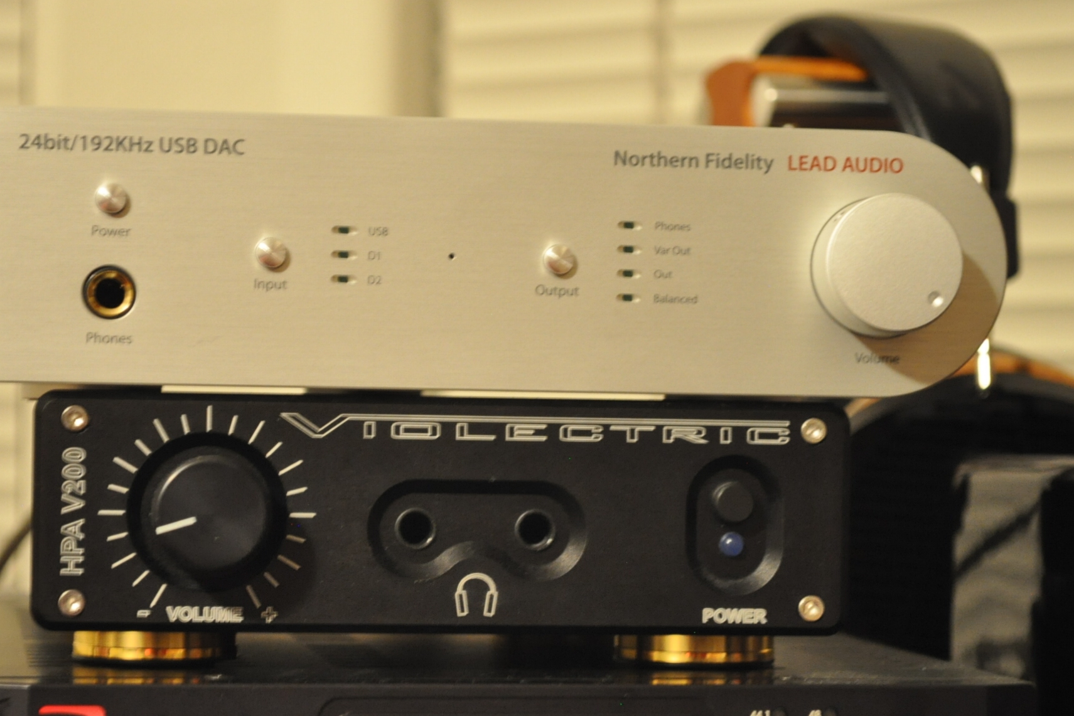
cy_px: 374
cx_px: 507
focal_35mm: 93
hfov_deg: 22.0
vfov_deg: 14.8
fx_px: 2761
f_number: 5.6
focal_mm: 55
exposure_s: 1/1.3
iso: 1600
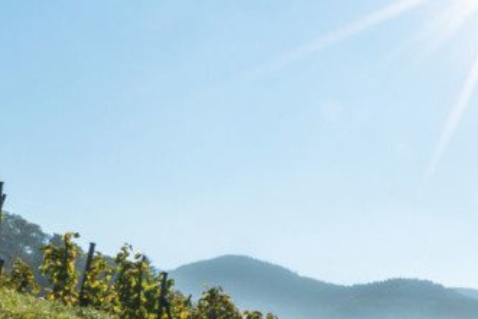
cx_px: 905
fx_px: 863
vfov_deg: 19.3
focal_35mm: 65
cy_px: 419
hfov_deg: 20.0
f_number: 22
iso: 110
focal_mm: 14
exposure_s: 1/125
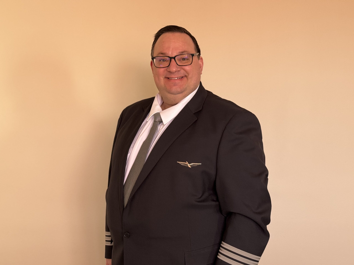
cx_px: 177
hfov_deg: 39.7
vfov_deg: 30.3
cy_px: 132
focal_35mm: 48
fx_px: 491
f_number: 1.78
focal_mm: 6.86
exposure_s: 1/60
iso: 160
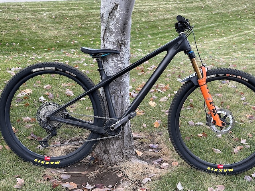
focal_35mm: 60
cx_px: 140
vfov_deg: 24.4
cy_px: 104
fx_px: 442
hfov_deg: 32.2
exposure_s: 1/149
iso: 64
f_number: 1.78
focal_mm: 6.86
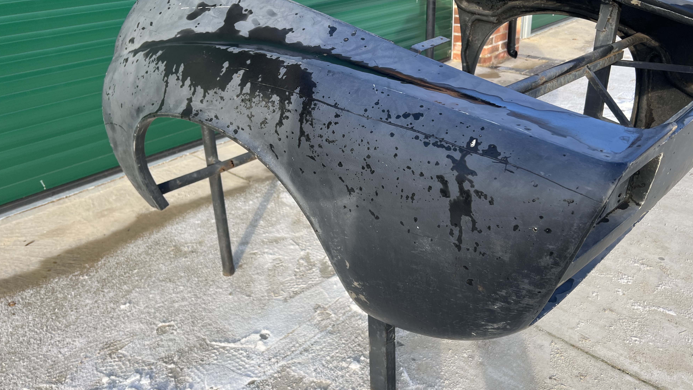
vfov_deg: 40.1
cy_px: 169
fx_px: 533
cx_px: 353
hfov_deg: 66.1
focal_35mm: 29
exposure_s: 1/758
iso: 50
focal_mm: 5.7
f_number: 1.5
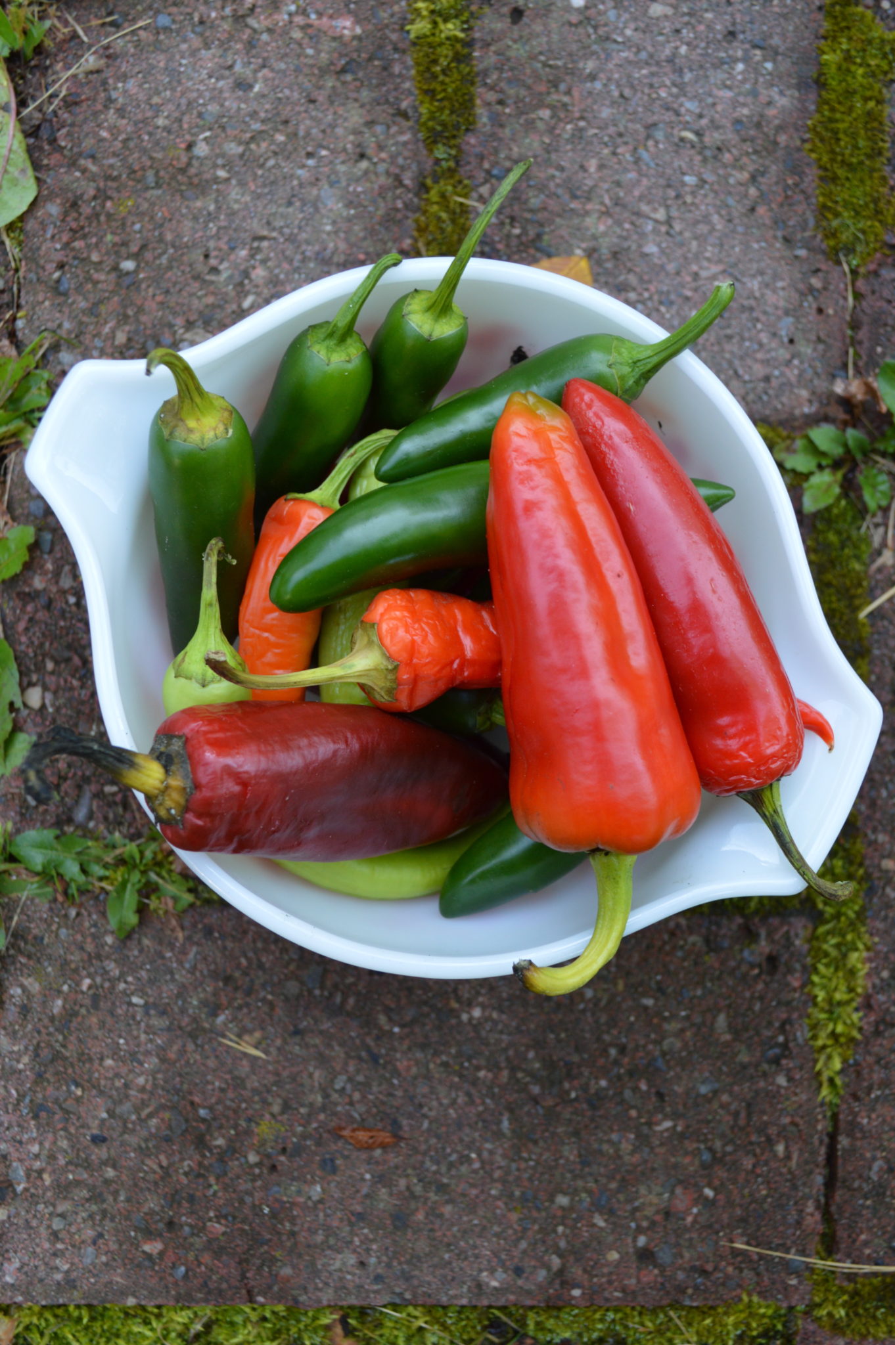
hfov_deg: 34.2
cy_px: 672
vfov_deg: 49.6
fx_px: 1457
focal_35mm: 39
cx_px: 448
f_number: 5
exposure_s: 1/100
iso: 400
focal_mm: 26
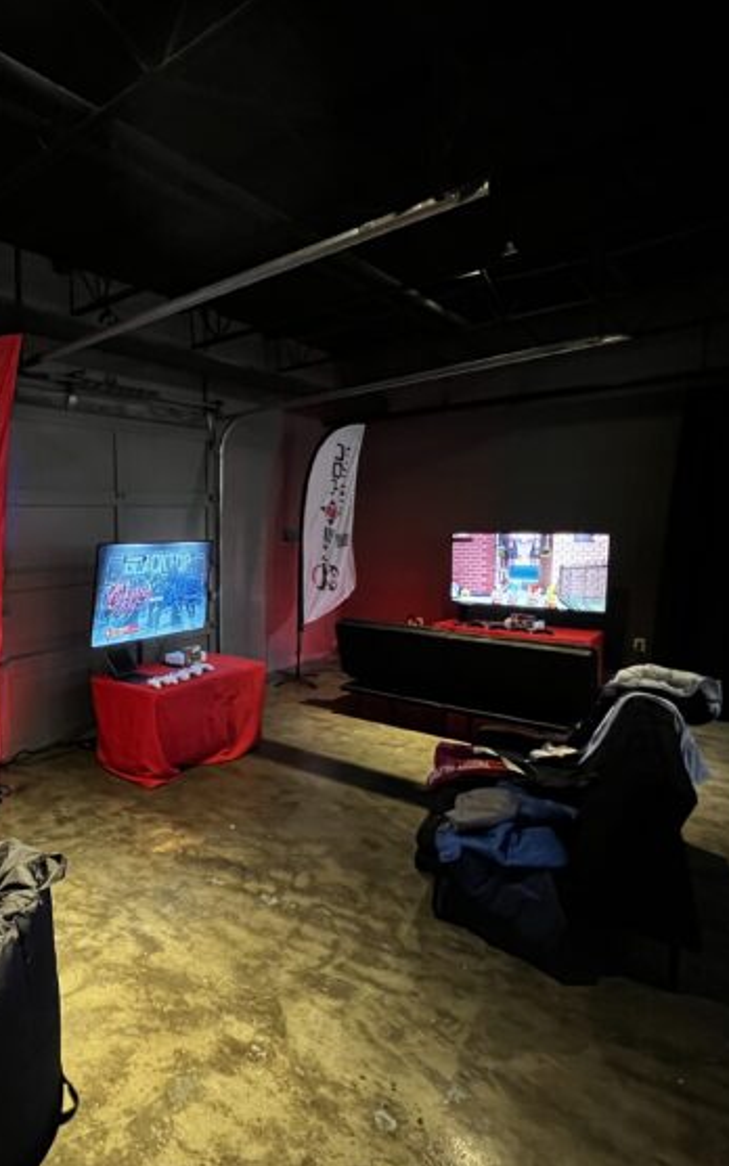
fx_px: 604
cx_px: 86
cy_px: 584
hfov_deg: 54.9
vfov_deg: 88.0
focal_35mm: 19
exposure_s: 1/30
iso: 1000
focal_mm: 1.57
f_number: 1.8
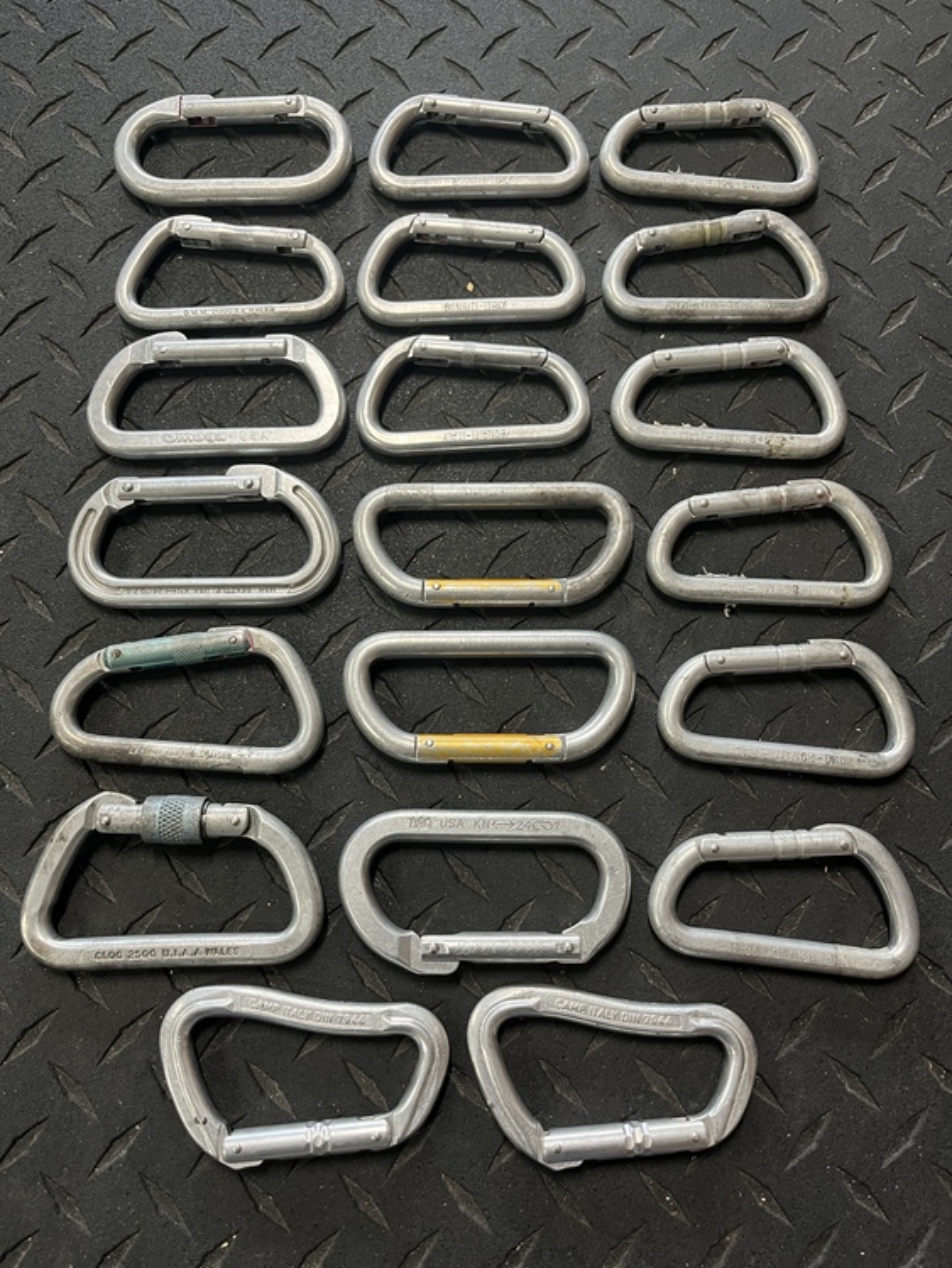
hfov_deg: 53.1
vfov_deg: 67.3
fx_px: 953
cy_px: 634
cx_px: 476
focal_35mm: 26
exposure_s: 1/60
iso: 160
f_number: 1.6
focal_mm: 5.1
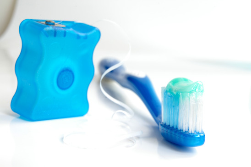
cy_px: 84
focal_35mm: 64
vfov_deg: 21.0
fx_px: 449
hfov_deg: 31.2
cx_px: 126
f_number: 19
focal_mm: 43
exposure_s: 1
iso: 200
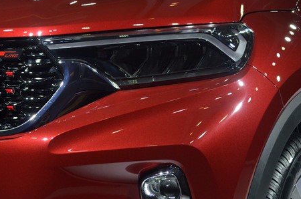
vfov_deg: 21.1
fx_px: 534
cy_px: 103
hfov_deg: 31.5
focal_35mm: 64
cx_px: 159
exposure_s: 1/2500
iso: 1600
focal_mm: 32
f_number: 5
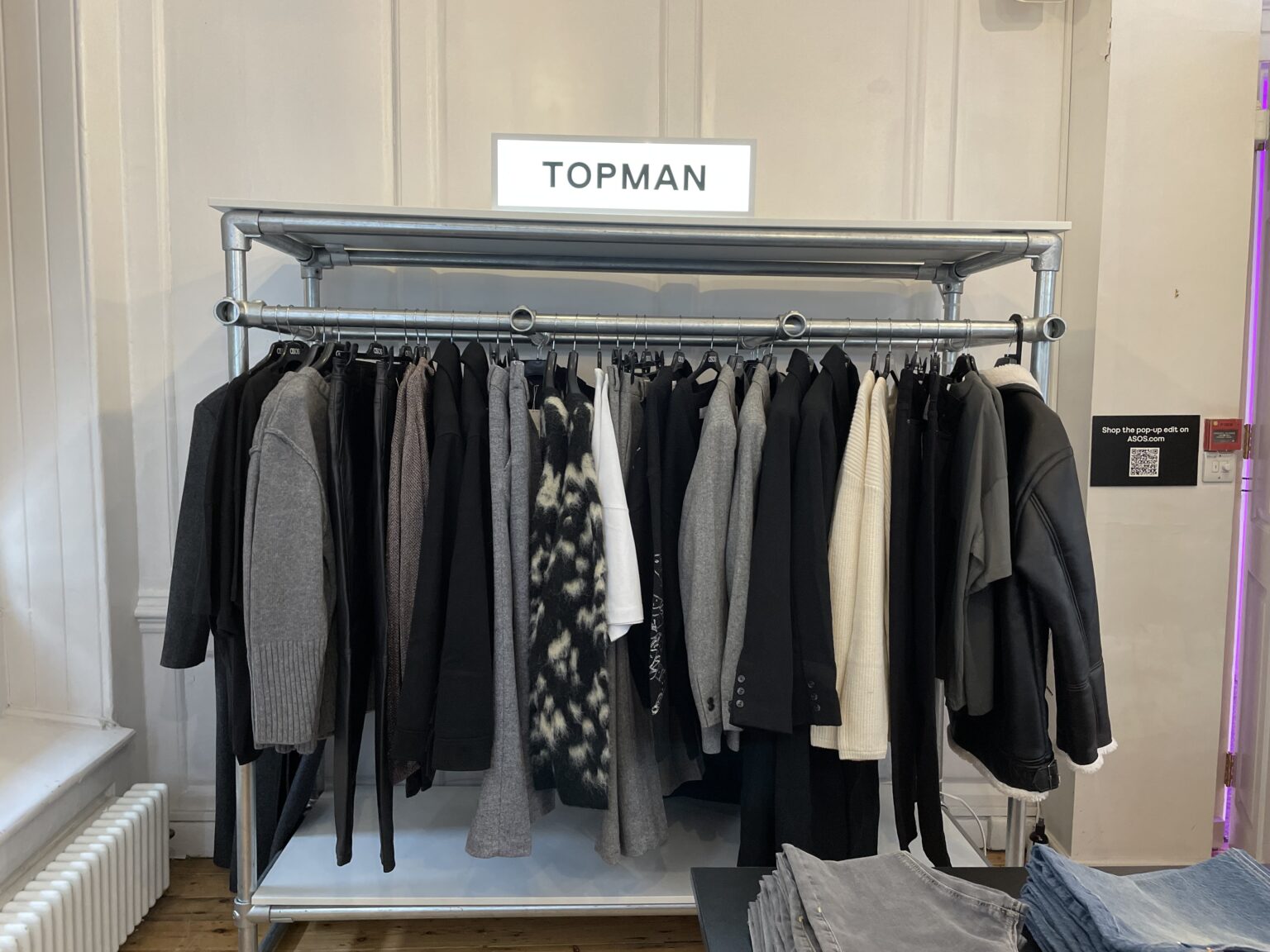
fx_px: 954
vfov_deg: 53.1
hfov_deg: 67.3
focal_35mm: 26
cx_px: 635
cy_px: 476
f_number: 1.6
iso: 200
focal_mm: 4.2
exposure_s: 1/50
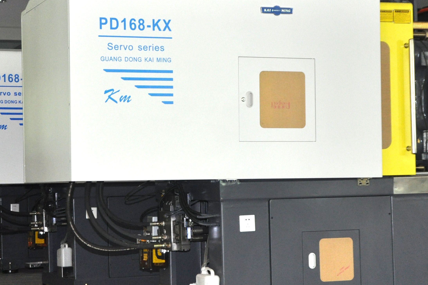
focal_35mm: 94
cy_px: 148
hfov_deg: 21.7
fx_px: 1117
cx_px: 172
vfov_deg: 14.6
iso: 800
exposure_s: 1/60
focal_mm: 32
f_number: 4.2
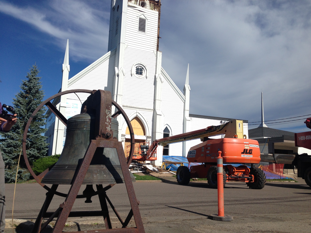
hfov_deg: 55.4
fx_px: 296
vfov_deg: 42.9
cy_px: 116
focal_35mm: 33
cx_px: 156
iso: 50
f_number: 2.4
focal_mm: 4.12
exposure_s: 1/2857
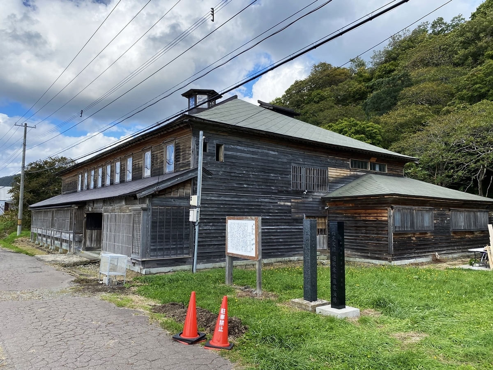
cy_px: 185
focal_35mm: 26
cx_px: 246
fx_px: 370
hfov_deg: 67.3
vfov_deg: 53.1
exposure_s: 1/1701
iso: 32
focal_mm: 4.25
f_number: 1.8
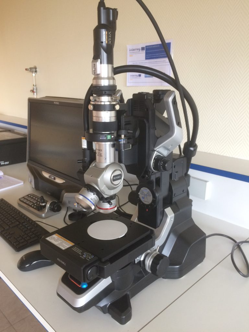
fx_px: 278
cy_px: 166
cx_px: 124
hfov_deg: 48.2
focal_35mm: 29
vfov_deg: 61.7
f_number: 2.2
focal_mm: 4.15
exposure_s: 1/33
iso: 125
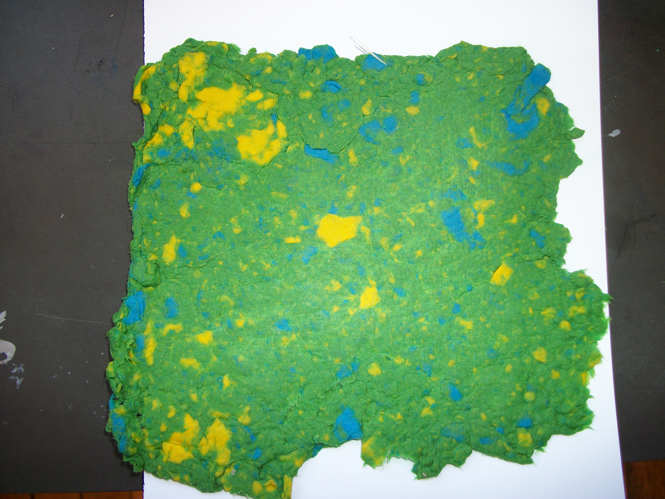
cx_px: 332
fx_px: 615
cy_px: 250
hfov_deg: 56.8
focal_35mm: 32
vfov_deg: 44.2
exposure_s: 1/60
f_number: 2.9
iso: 80
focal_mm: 5.7
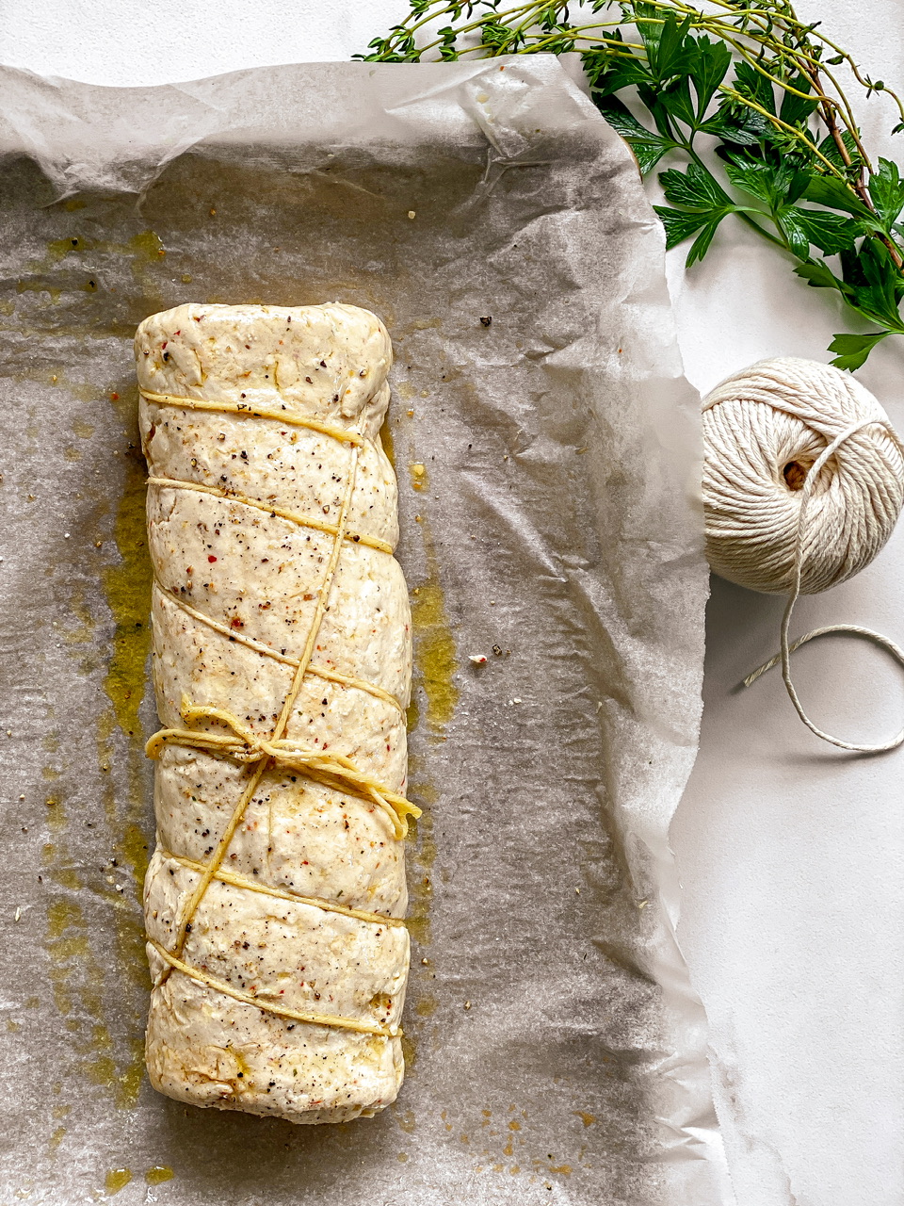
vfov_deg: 36.8
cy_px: 603
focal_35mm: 52
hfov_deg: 28.0
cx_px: 452
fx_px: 1811
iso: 32
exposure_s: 1/120
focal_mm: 6
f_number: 2
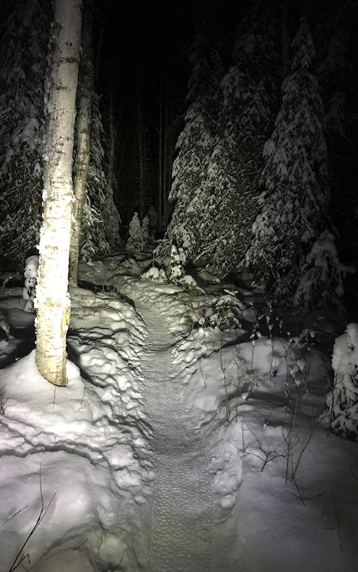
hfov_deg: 40.6
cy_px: 286
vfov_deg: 61.2
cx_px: 177
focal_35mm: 31
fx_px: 484
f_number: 2.2
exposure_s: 1/30
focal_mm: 4.15
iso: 200
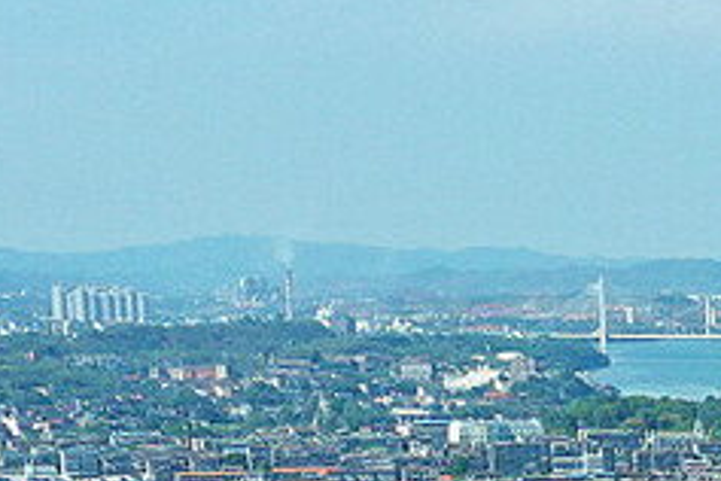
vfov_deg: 9.1
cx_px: 1025
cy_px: 962
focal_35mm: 142
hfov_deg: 13.7
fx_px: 2844
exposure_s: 1/200
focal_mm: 10.26
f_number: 9
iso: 100
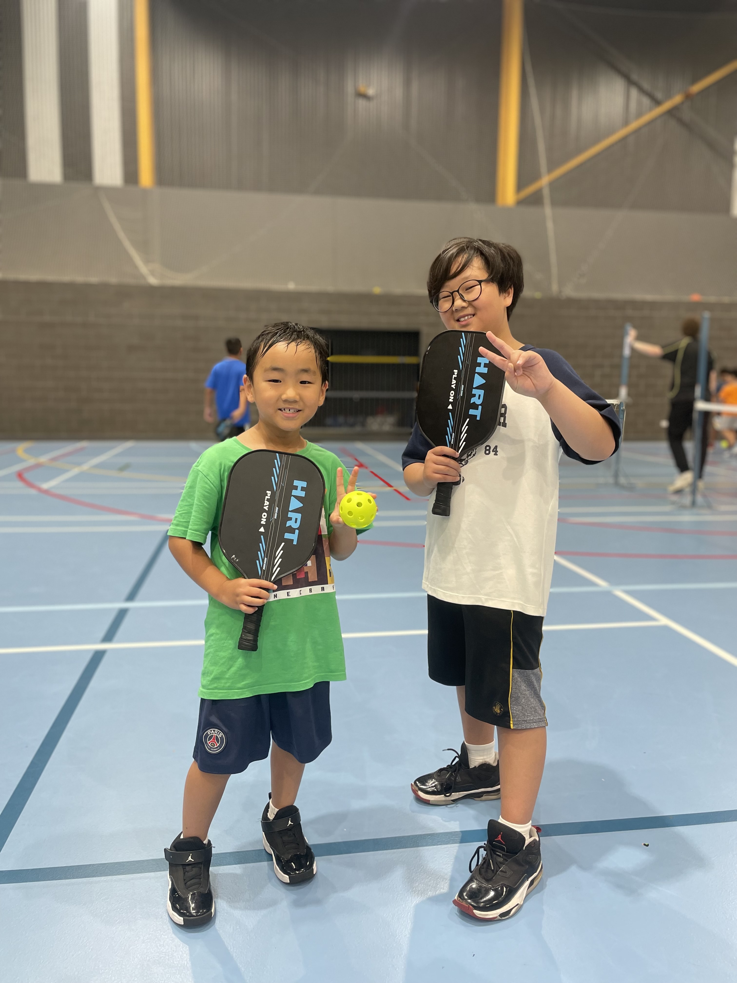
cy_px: 492
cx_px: 368
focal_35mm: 26
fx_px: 738
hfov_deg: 53.1
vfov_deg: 67.3
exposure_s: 1/50
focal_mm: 4.2
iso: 100
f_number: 1.6
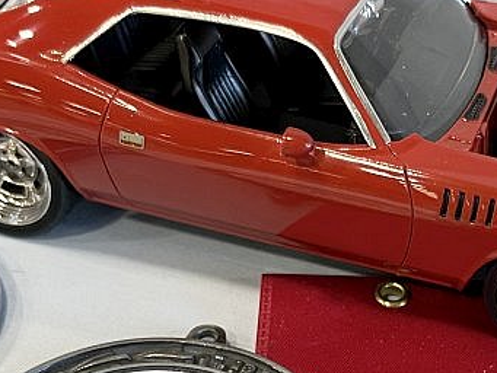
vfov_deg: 18.4
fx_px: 1120
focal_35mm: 78
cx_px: 389
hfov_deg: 24.7
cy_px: 385
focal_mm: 5.1
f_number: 1.6
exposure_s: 1/60
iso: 100
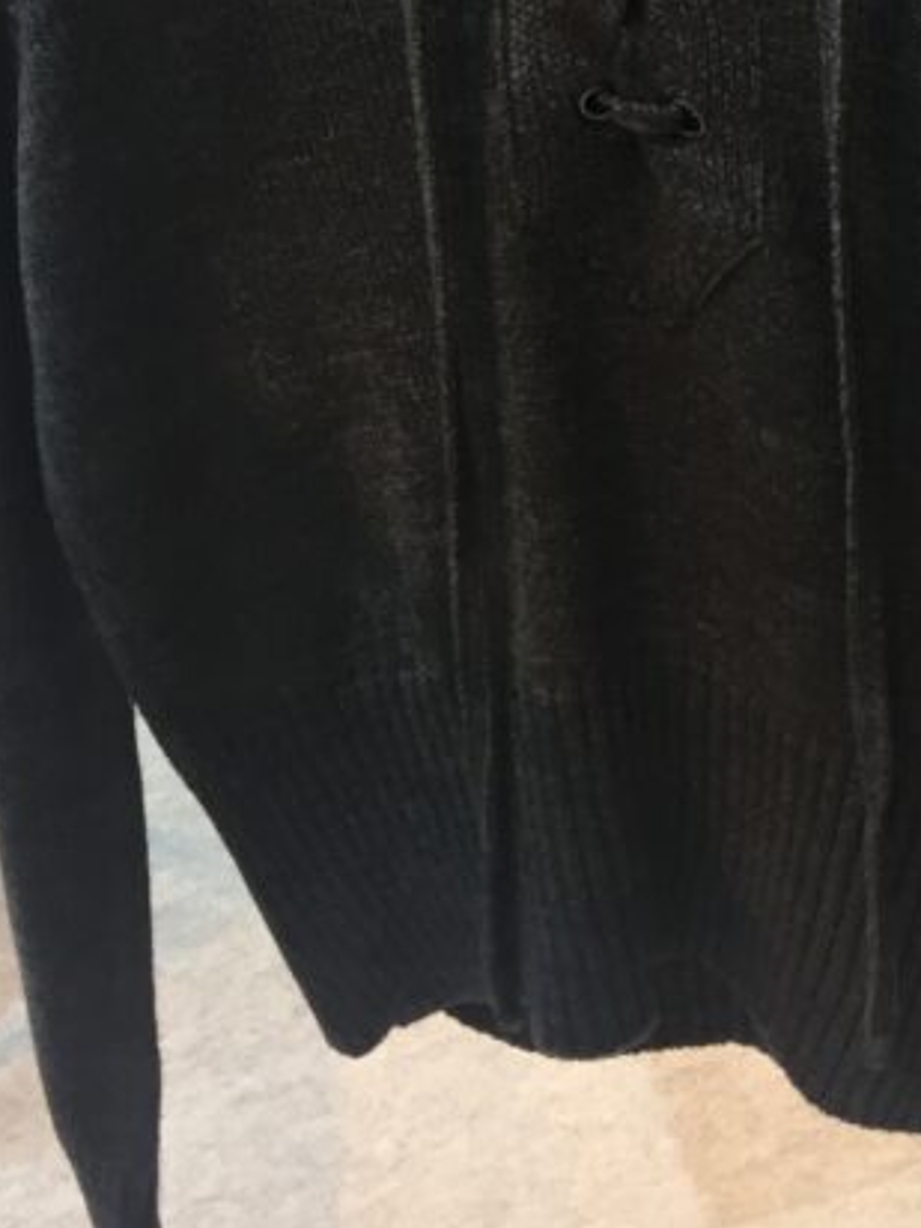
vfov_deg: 25.7
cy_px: -6
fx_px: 2554
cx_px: 793
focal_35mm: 72
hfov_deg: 20.1
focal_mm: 4.15
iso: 50
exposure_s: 1/33
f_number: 2.2
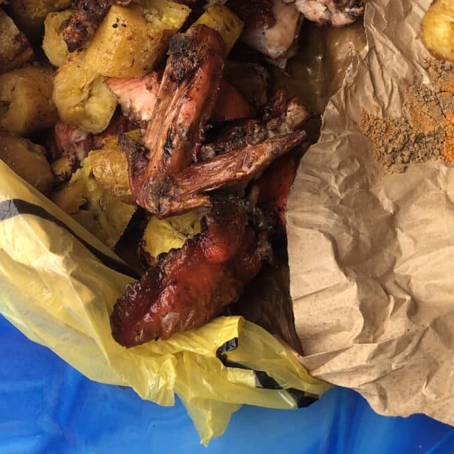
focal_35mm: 58
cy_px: 24
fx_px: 861
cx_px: 234
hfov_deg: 29.6
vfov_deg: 28.1
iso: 20
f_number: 1.8
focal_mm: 3.99
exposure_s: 1/251
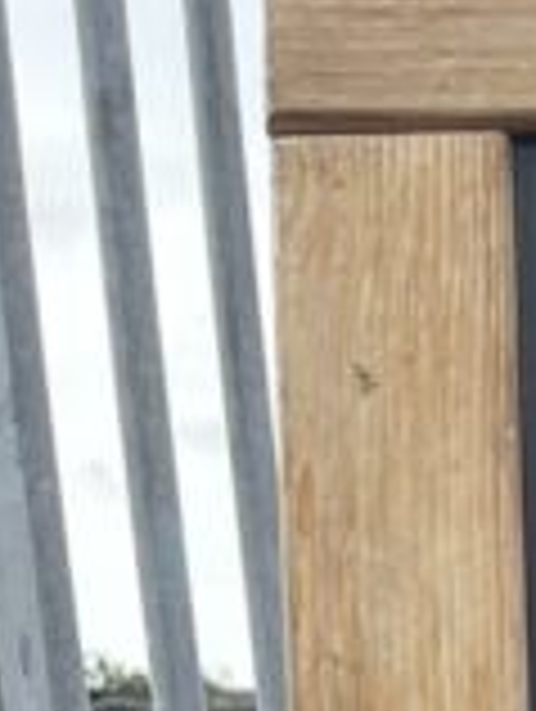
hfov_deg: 7.7
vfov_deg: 9.9
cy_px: 1863
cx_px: 1644
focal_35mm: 168
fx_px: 3459
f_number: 1.6
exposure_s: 1/602
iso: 32
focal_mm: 5.1
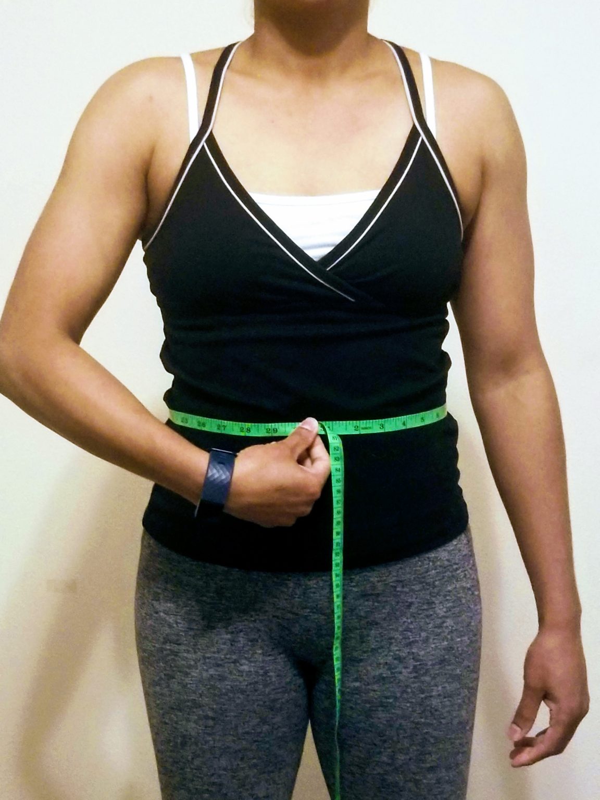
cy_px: 400
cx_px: 300
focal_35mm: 26
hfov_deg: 53.1
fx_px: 601
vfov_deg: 67.3
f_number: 1.7
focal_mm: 4.3
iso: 400
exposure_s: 1/10
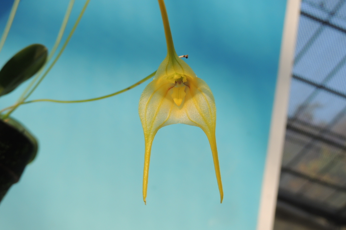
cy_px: 100
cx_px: 162
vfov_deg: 28.0
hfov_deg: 41.1
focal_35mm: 48
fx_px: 461
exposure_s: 1/400
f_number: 3.4
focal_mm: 7.6
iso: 100
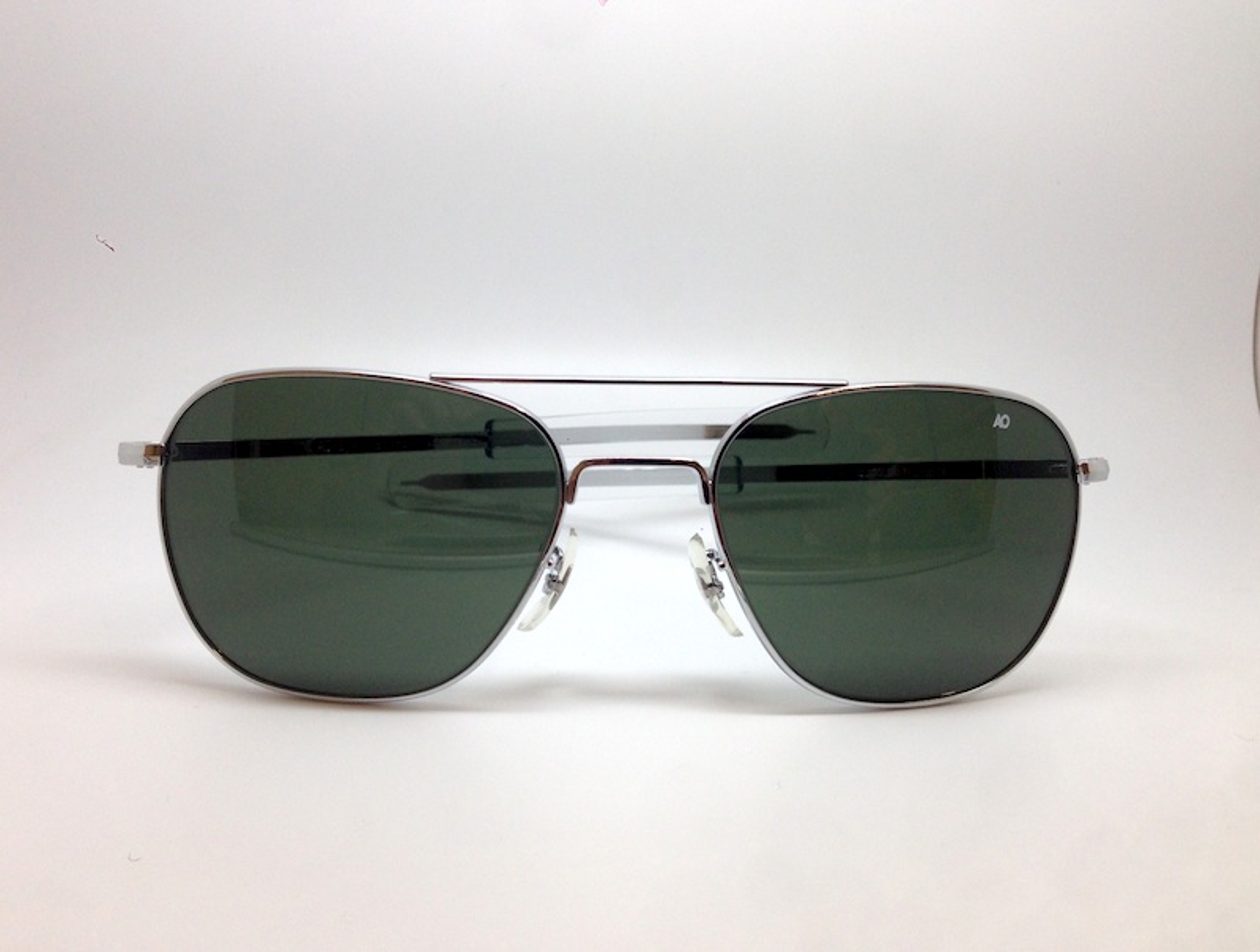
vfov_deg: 43.1
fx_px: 1204
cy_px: 476
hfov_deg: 55.2
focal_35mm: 33
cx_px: 630
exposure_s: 1/120
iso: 64
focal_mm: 4.12
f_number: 2.4
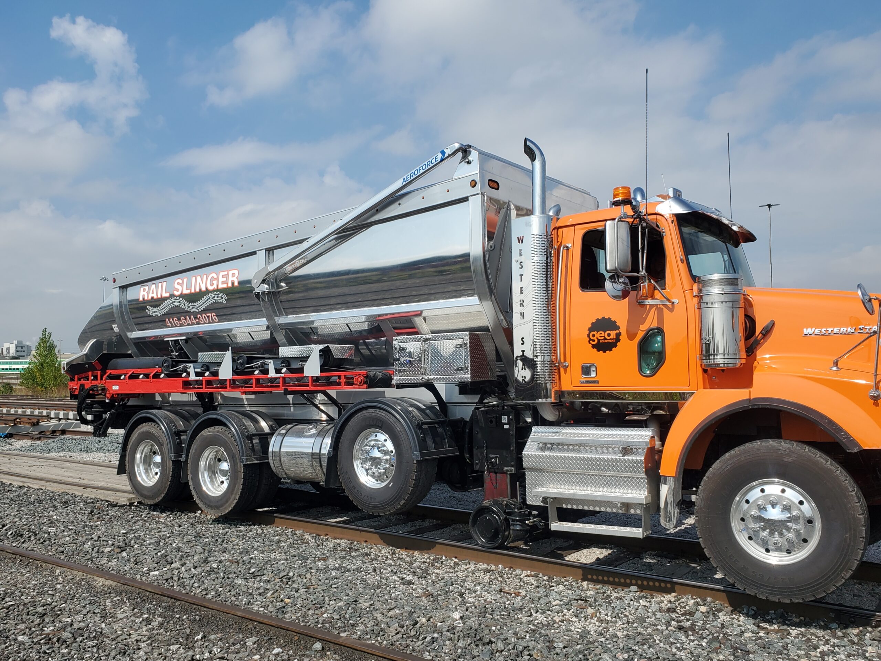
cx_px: 440
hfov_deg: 67.3
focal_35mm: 26
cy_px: 330
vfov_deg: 53.1
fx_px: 662
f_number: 2.4
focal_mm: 4.3
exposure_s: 1/2032
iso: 50
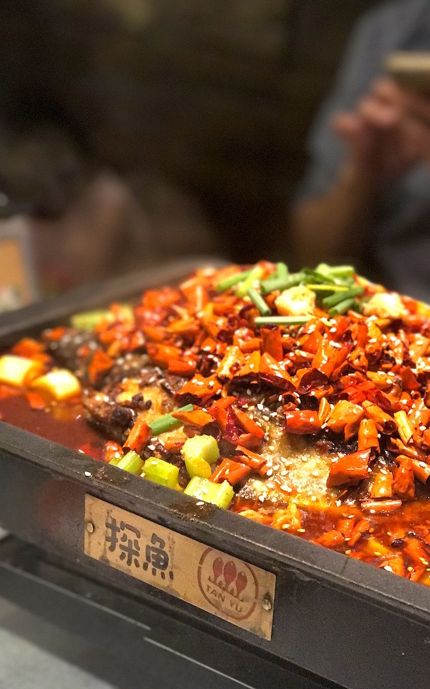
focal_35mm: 61
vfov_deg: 33.5
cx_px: 255
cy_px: 343
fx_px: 1145
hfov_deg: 21.3
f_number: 2.8
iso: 800
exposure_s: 1/50
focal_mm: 6.6
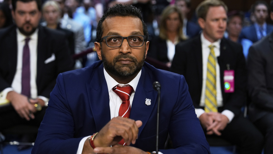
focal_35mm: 74
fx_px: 536
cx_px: 136
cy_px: 83
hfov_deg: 28.6
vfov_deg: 16.3
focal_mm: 70
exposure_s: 1/500
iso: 1250
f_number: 2.8
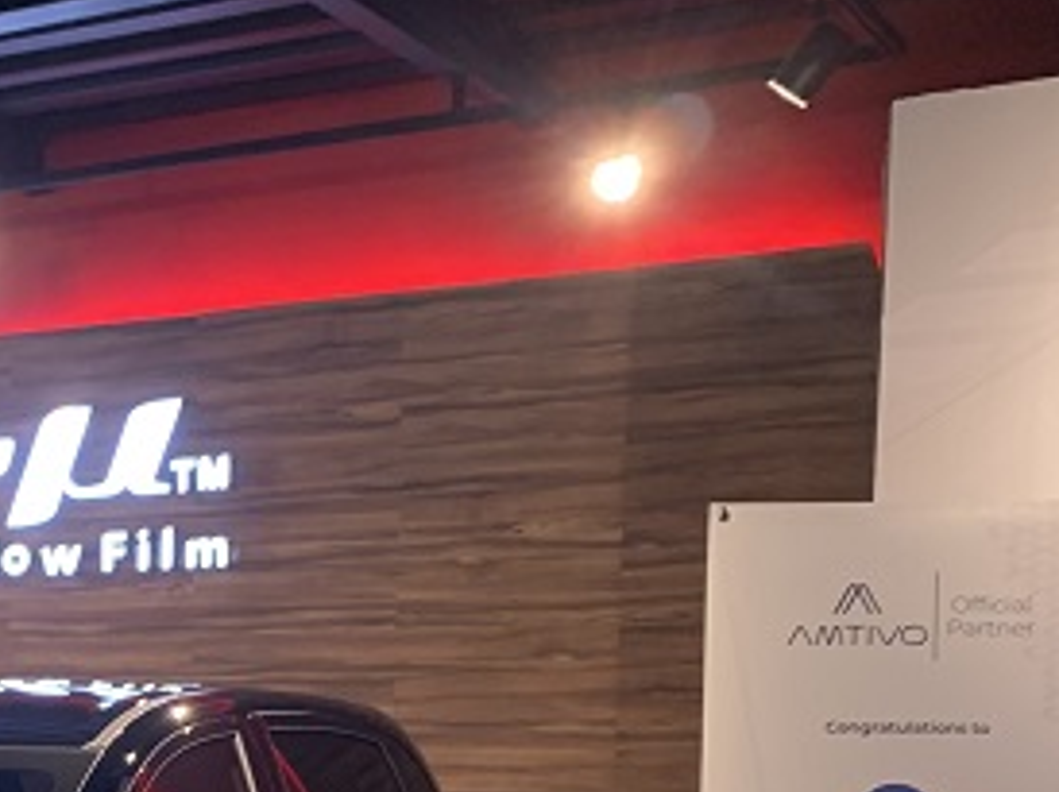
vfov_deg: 18.2
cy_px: 1004
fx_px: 2323
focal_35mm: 76
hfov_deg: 22.3
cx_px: -410
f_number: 1.8
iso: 250
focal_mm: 4.25
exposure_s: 1/50
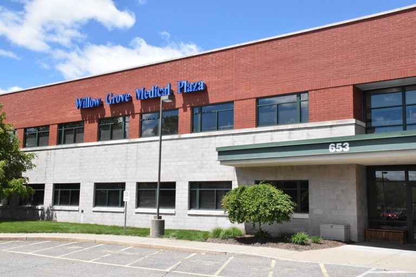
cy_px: 138
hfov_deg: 47.9
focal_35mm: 40
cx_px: 208
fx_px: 468
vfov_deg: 33.0
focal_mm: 27
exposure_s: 1/1600
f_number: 20
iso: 3200
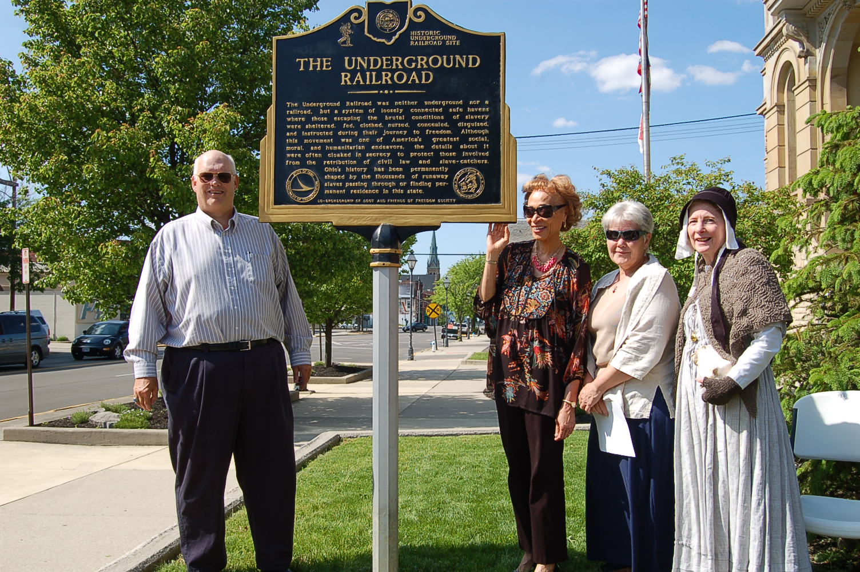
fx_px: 788
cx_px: 430
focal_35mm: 33
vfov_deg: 39.9
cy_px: 286
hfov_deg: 57.3
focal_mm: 22
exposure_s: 1/320
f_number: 9
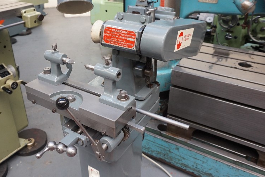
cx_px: 112
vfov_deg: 39.8
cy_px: 71
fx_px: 243
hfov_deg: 57.0
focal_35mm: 33
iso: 1250
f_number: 4
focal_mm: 16
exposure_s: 1/160
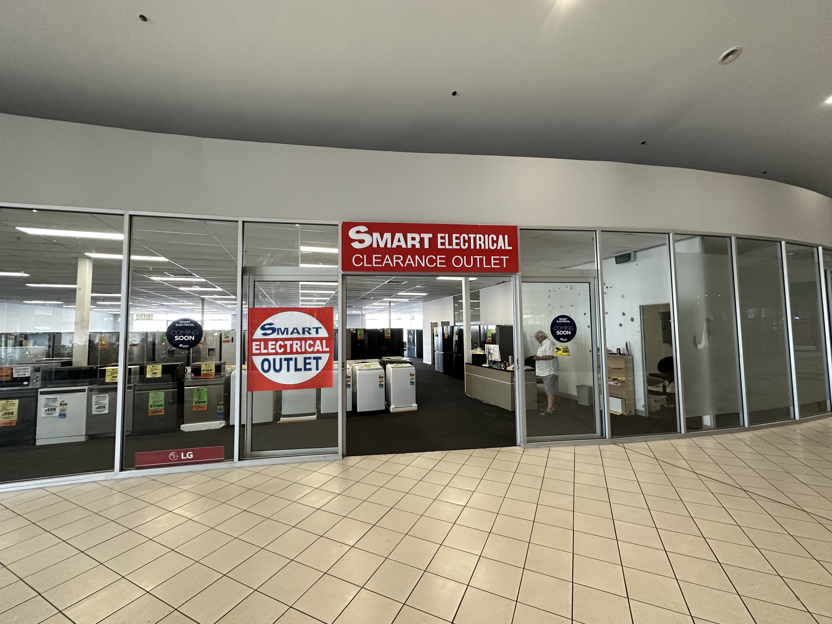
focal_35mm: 14
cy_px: 312
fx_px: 336
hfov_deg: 102.1
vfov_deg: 85.7
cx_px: 416
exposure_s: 1/100
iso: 200
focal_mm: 2.22
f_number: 2.2
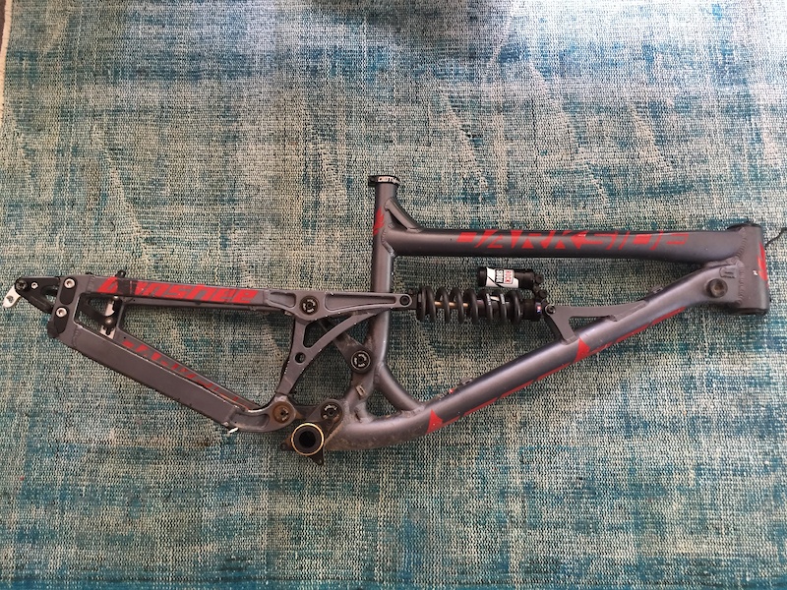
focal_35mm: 29
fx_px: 659
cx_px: 394
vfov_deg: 48.2
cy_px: 295
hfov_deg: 61.7
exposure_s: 1/30
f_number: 2.2
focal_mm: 4.15
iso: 100
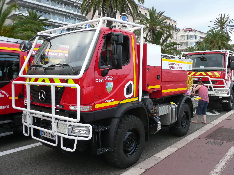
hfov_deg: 60.0
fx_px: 203
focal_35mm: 30
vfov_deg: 46.8
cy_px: 88
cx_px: 117
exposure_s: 1/125
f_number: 3.4
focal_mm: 4.9
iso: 100
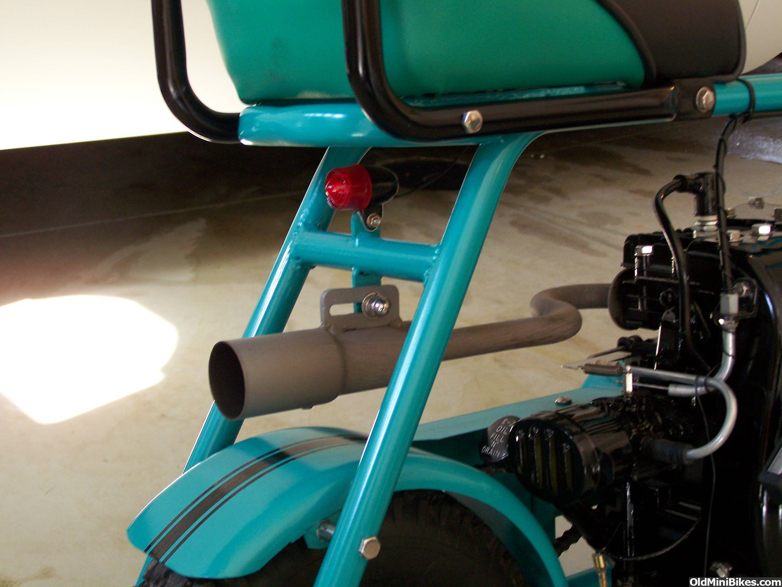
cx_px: 391
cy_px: 294
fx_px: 1446
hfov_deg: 30.3
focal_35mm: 64
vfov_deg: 22.9
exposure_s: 1/30
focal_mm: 10.7
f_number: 3.2
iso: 160
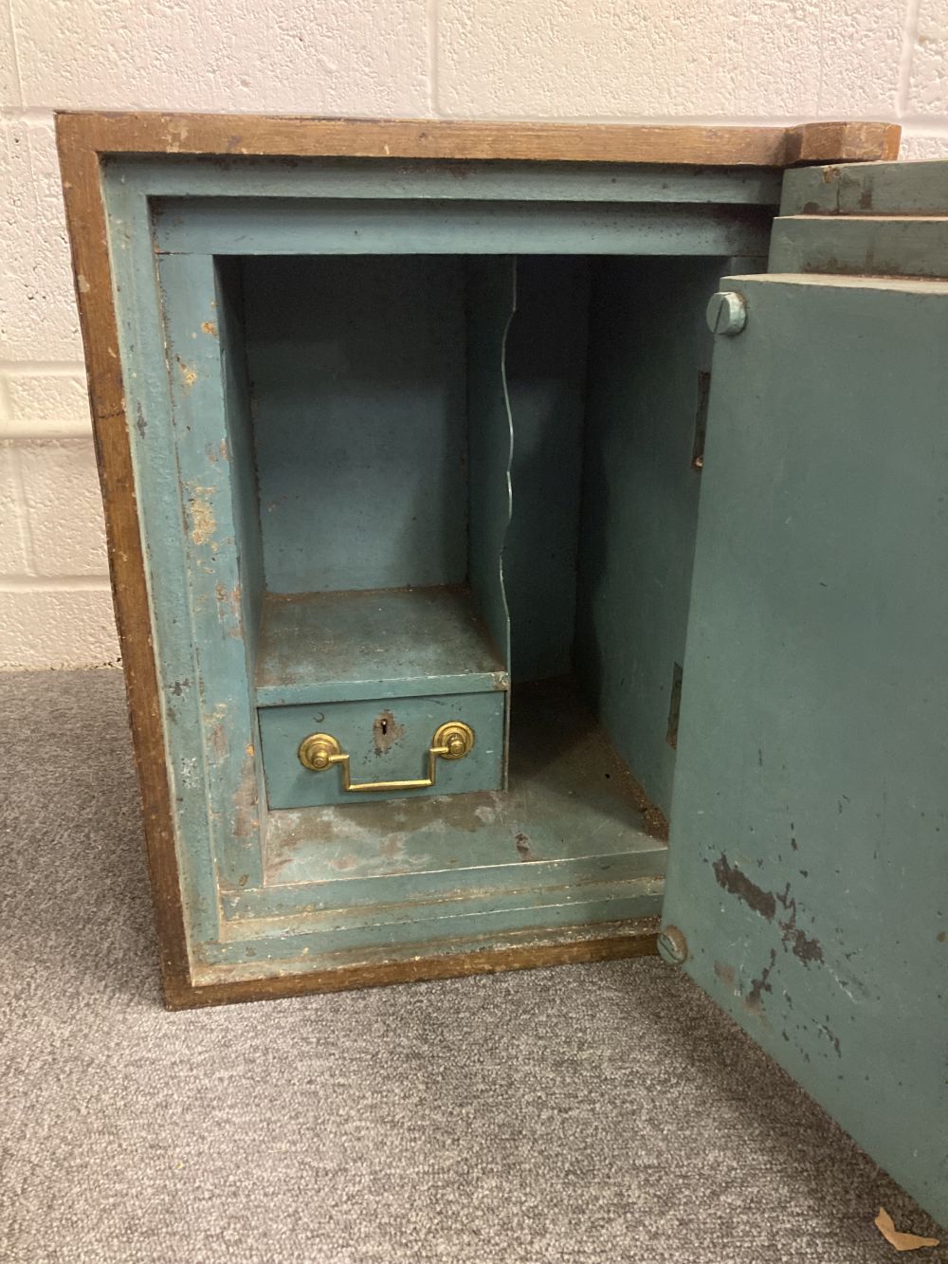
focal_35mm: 28
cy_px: 632
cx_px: 474
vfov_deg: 63.4
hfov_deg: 49.8
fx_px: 1022
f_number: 1.8
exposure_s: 1/25
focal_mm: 3.99
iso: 400
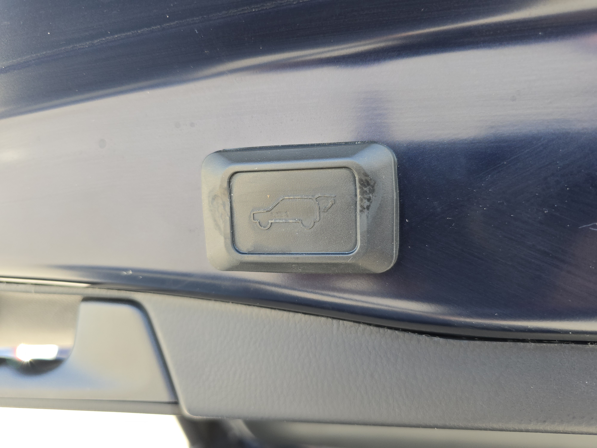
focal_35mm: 23
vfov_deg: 58.9
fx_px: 397
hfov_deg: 73.9
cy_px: 224
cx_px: 298
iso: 64
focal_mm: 6.3
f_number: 1.7
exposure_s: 1/180
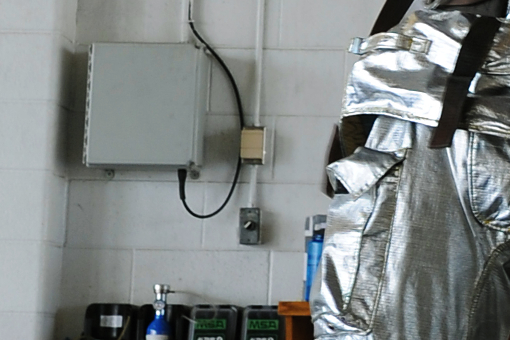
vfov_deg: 13.6
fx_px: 1416
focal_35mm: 100
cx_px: 540
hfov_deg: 19.7
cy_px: 292
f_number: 7.1
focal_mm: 31
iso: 400
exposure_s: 1/50
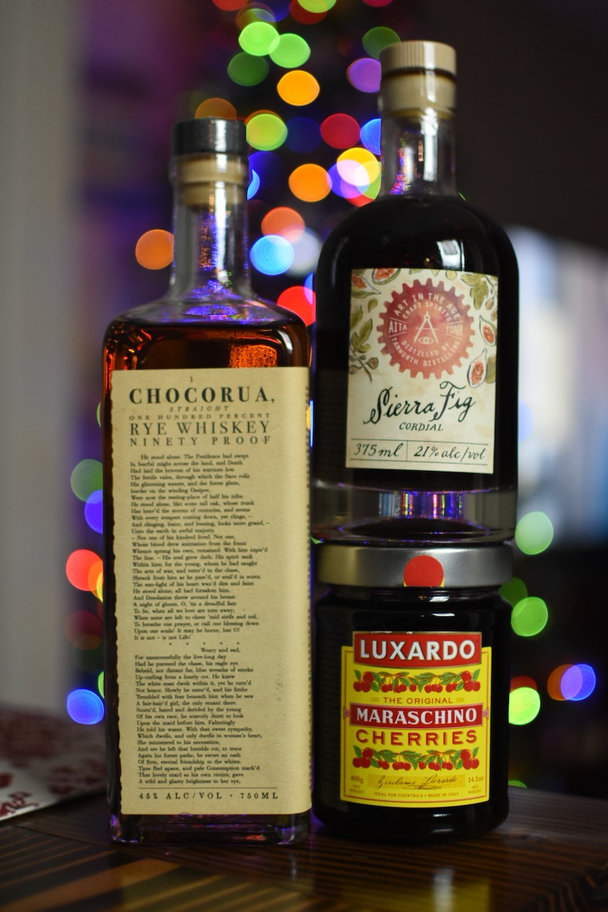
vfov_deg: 37.8
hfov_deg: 25.8
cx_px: 304
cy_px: 456
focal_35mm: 52
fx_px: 1329
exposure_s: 1/160
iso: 1000
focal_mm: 35
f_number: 1.8
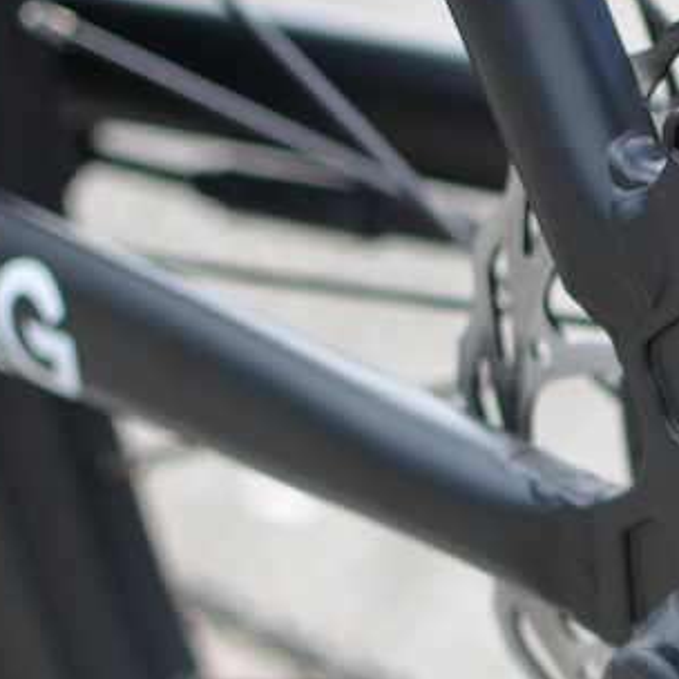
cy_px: 504
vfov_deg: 8.5
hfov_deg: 8.3
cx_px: 1175
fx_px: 4548
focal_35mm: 205
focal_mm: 35
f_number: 1.8
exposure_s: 1/1000
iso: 100
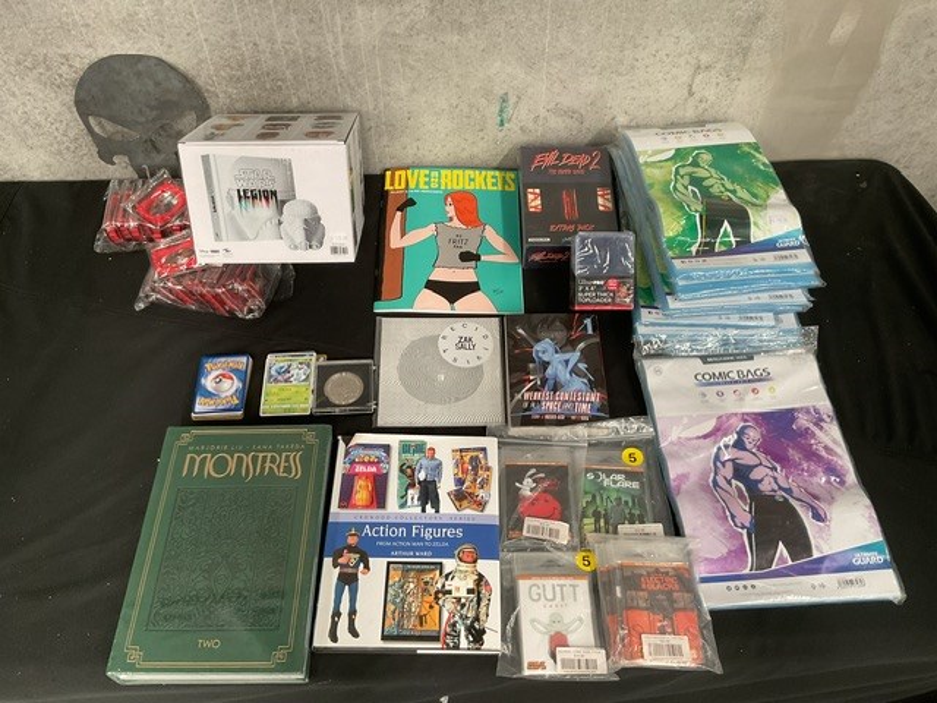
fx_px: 785
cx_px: 468
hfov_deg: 61.7
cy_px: 352
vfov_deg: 48.2
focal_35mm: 29
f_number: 1.8
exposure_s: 1/50
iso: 80
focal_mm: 3
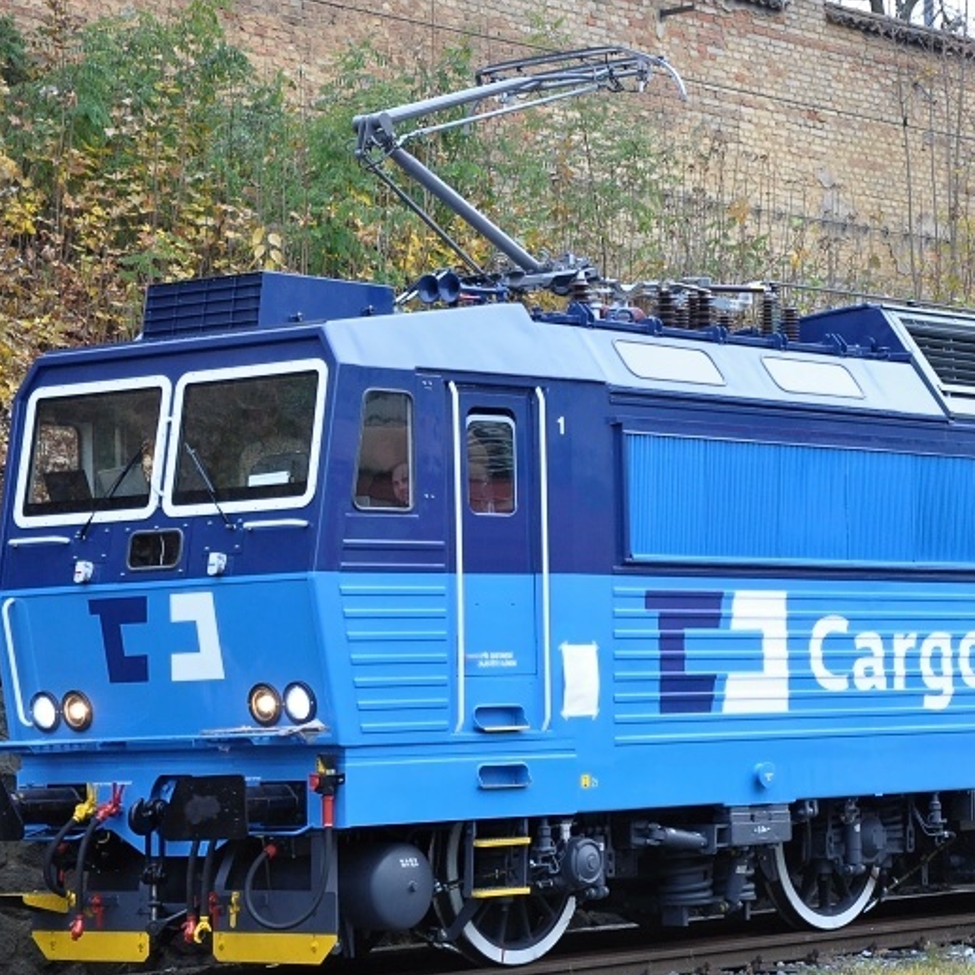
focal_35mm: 111
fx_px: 3531
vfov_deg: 15.7
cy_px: 507
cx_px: 751
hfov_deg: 15.6
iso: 400
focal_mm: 45
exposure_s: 1/50
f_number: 5.6
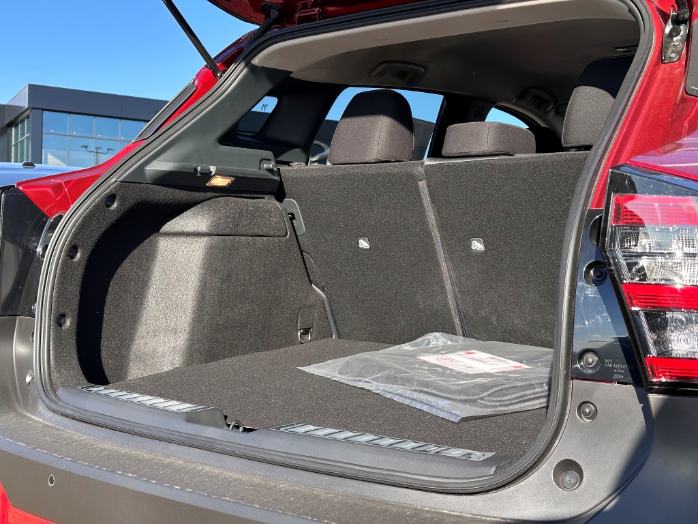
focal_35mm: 48
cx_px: 349
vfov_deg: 30.3
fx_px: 968
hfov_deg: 39.7
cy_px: 262
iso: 64
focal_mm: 6.86
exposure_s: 1/668
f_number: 1.78
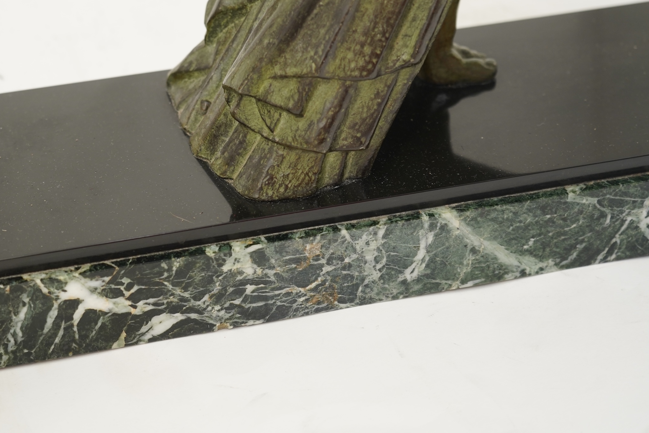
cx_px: 189
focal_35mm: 56
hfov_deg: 35.1
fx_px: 1009
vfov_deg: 24.0
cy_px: 119
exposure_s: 1/50
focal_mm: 38
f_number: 4
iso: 500
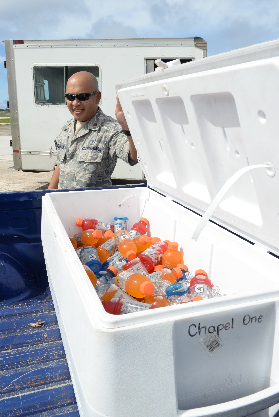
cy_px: 208
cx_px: 140
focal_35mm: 32
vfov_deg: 58.7
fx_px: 372
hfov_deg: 41.1
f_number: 16
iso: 200
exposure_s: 1/125
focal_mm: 32
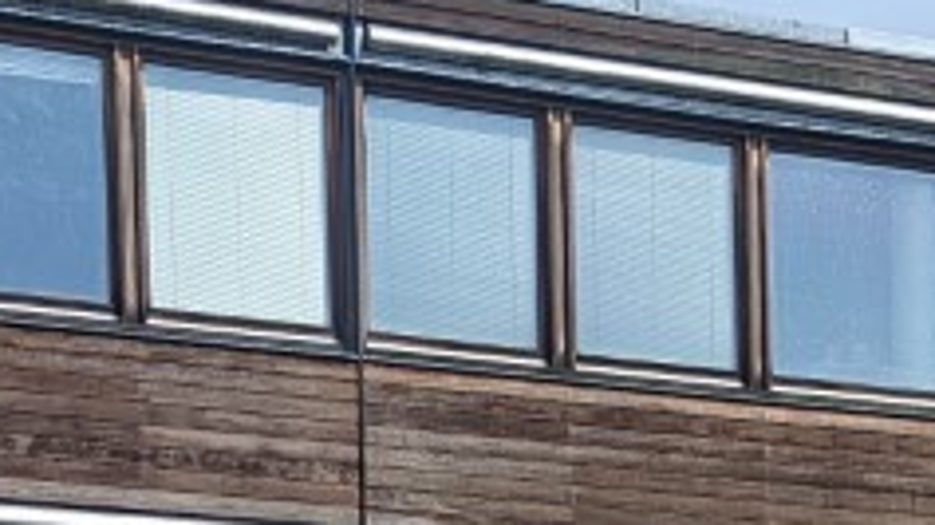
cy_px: 1453
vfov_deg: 8.1
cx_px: 728
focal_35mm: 132
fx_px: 3271
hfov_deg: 16.2
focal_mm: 6.81
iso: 41
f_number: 1.85
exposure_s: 1/2695
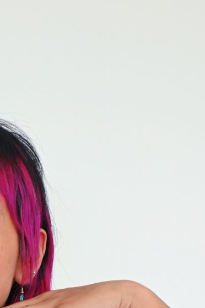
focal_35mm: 121
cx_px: -42
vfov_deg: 15.9
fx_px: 1035
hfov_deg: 11.1
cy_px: 420
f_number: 5.6
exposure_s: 1/125
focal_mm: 22
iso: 500
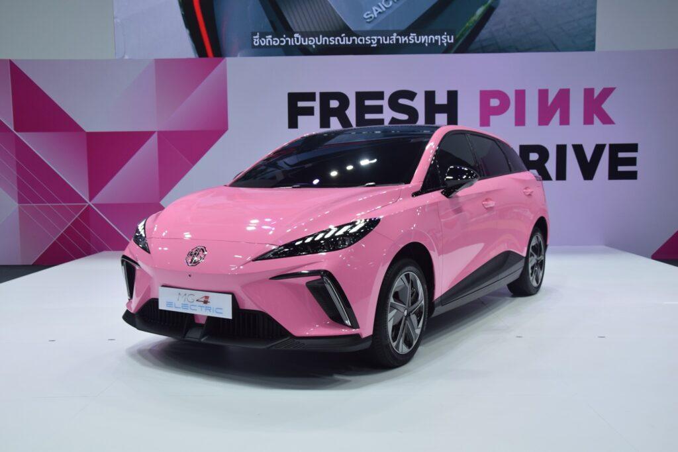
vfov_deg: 35.5
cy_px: 226
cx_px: 339
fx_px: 706
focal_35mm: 38
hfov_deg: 51.3
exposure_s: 1/125
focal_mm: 25
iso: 500
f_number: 8
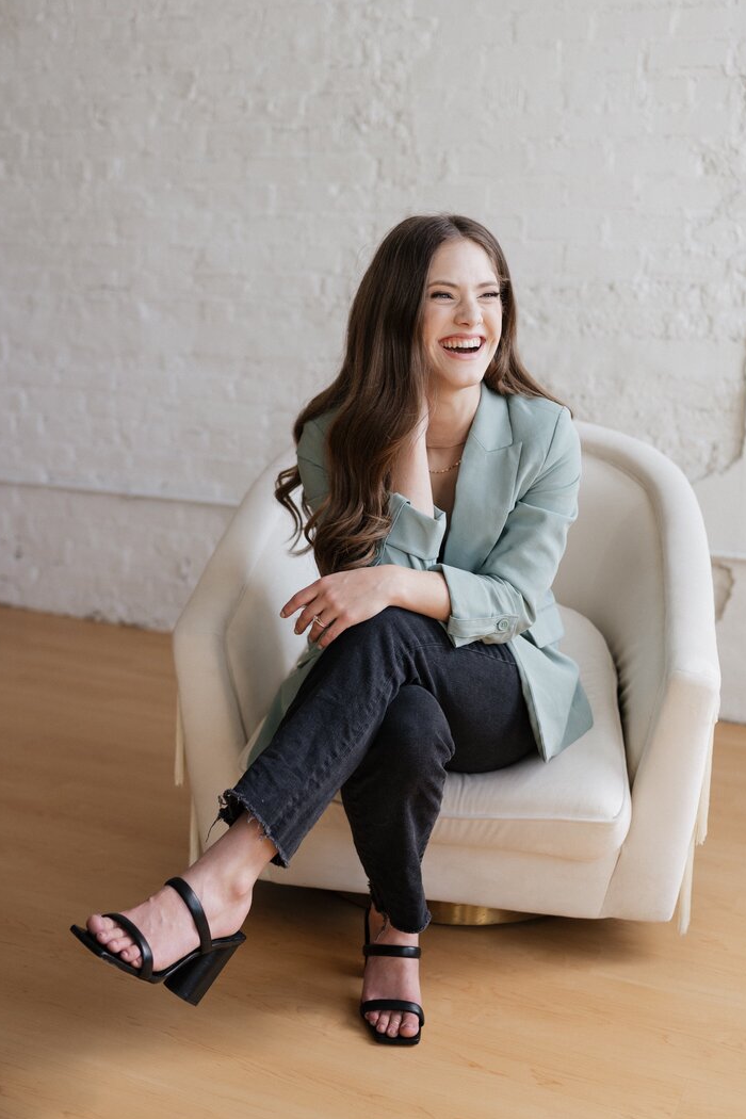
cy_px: 524
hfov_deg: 33.4
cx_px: 400
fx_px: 1243
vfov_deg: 48.4
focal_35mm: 40
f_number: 2.2
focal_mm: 35
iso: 250
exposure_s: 1/640
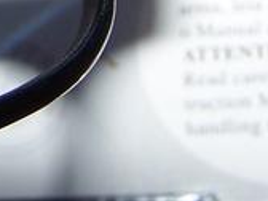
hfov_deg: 10.7
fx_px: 1401
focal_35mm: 181
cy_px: -136
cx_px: -88
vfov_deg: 8.0
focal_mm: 6.3
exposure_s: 1/60
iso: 80
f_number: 2.8
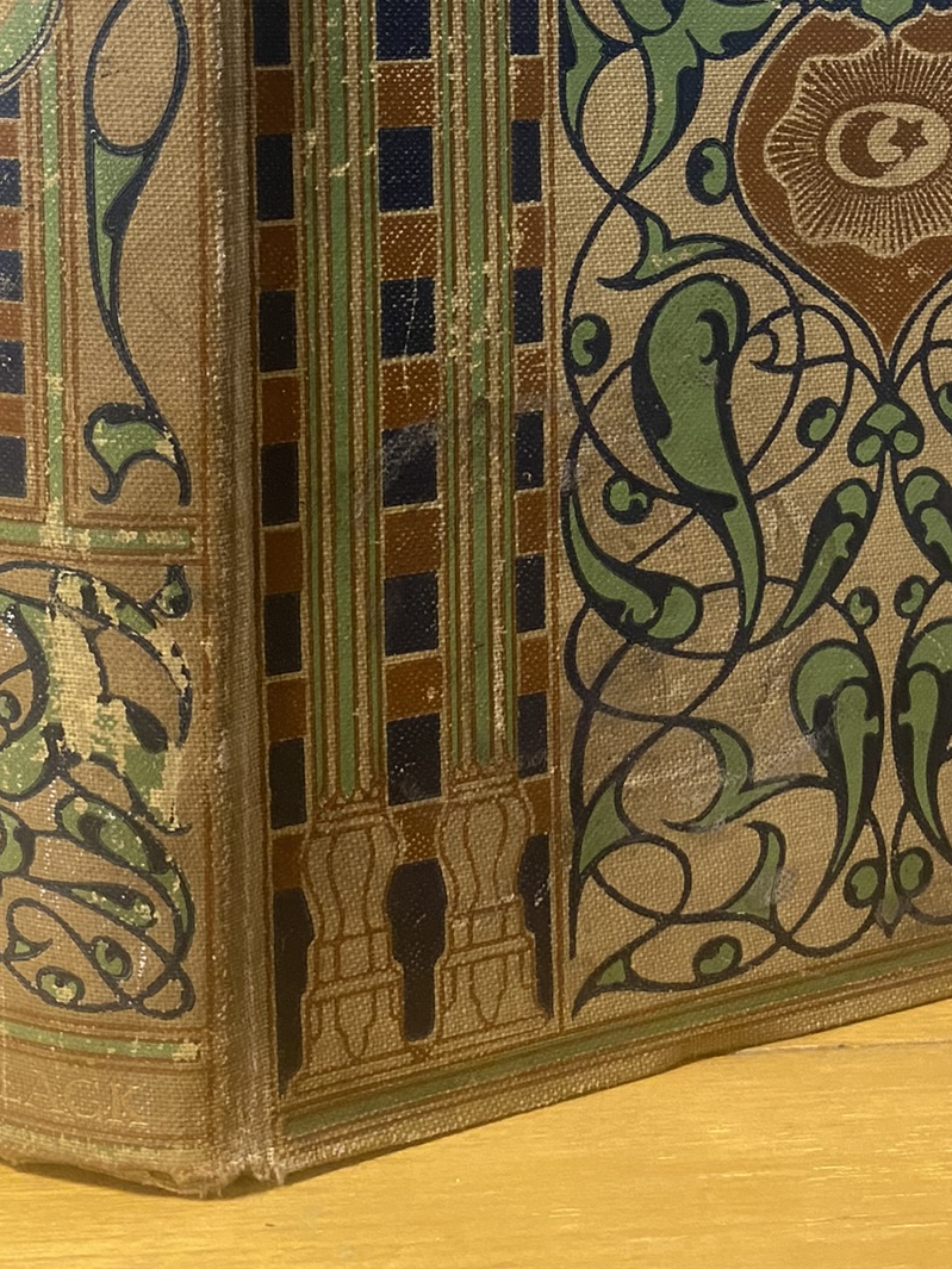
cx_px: 586
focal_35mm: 50
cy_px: 92
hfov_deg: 29.0
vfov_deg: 35.6
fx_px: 1833
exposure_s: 1/33
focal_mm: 4.25
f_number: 1.8
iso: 400
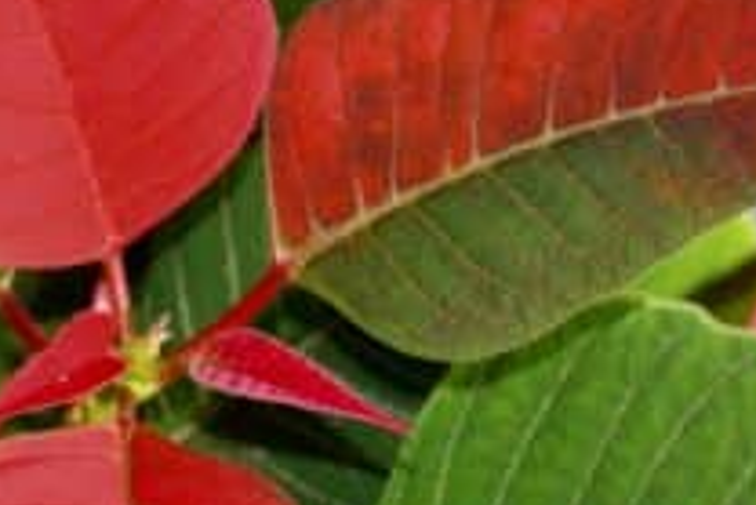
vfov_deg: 2.2
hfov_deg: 3.3
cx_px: 218
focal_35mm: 627
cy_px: 383
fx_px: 13176
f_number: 5.6
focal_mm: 170
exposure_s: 1/60
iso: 1250
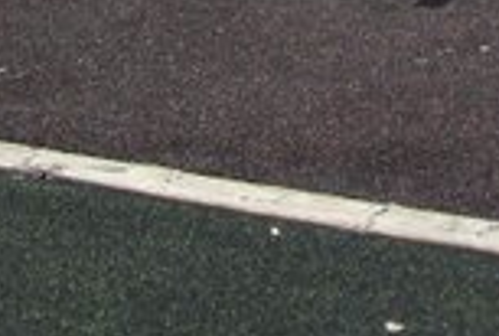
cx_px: 287
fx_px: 1960
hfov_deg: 14.5
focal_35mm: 141
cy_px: -499
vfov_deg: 8.8
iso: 100
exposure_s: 1/500
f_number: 4.5
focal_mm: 10
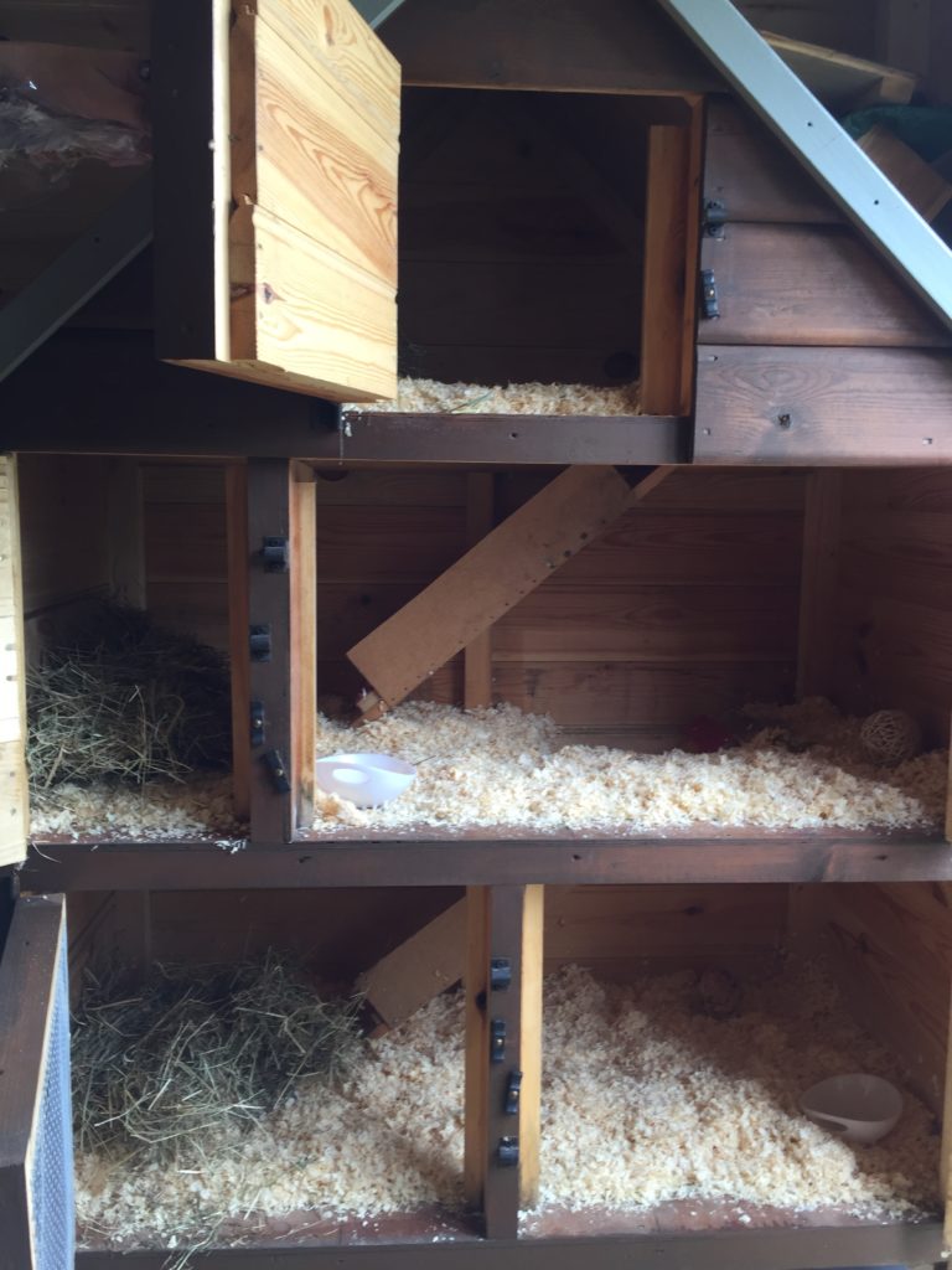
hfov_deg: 48.2
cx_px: 476
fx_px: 1063
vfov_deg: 61.7
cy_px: 635
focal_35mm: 29
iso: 32
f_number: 2.2
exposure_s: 1/50
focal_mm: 4.15
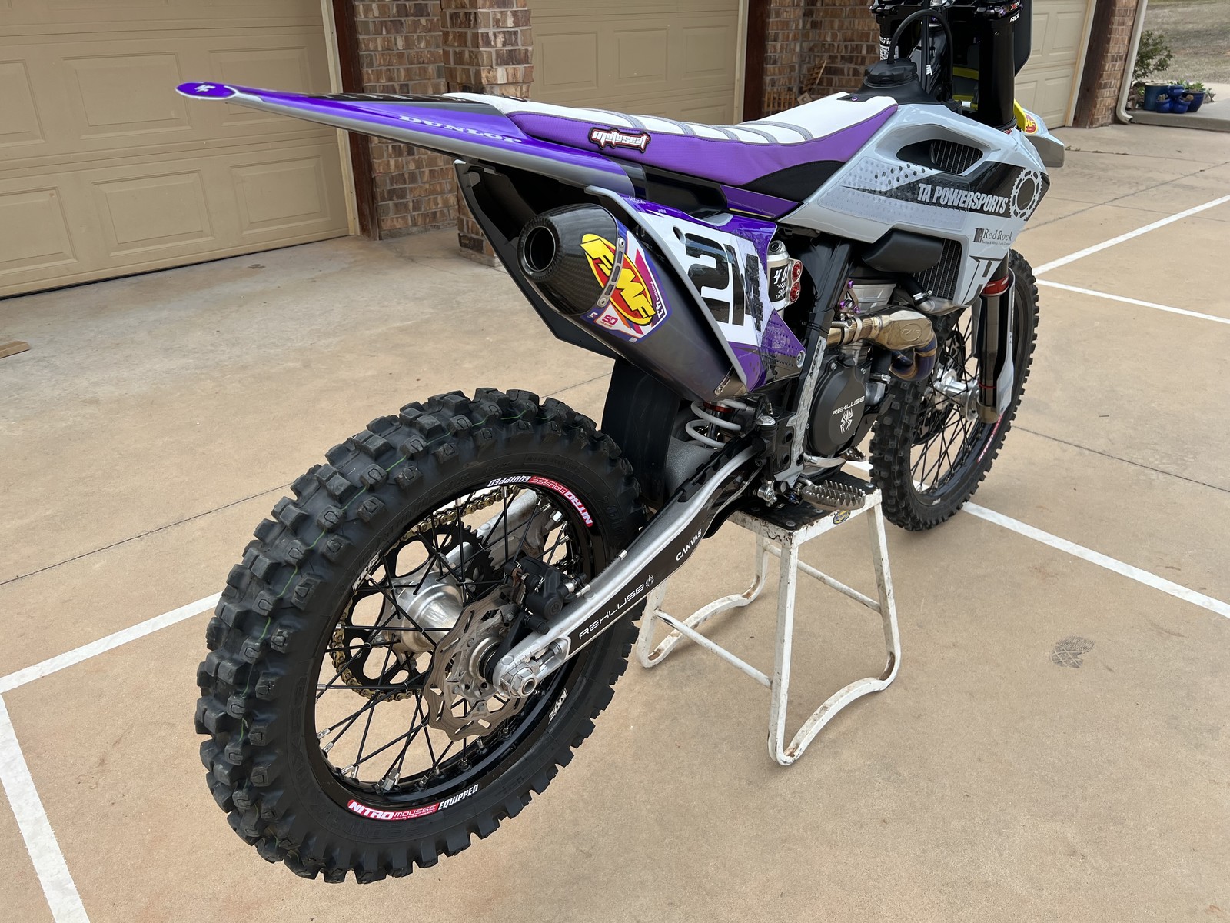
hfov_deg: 67.3
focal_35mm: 26
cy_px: 462
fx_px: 924
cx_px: 615
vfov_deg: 53.1
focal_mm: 5.7
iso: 50
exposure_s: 1/924
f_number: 1.5
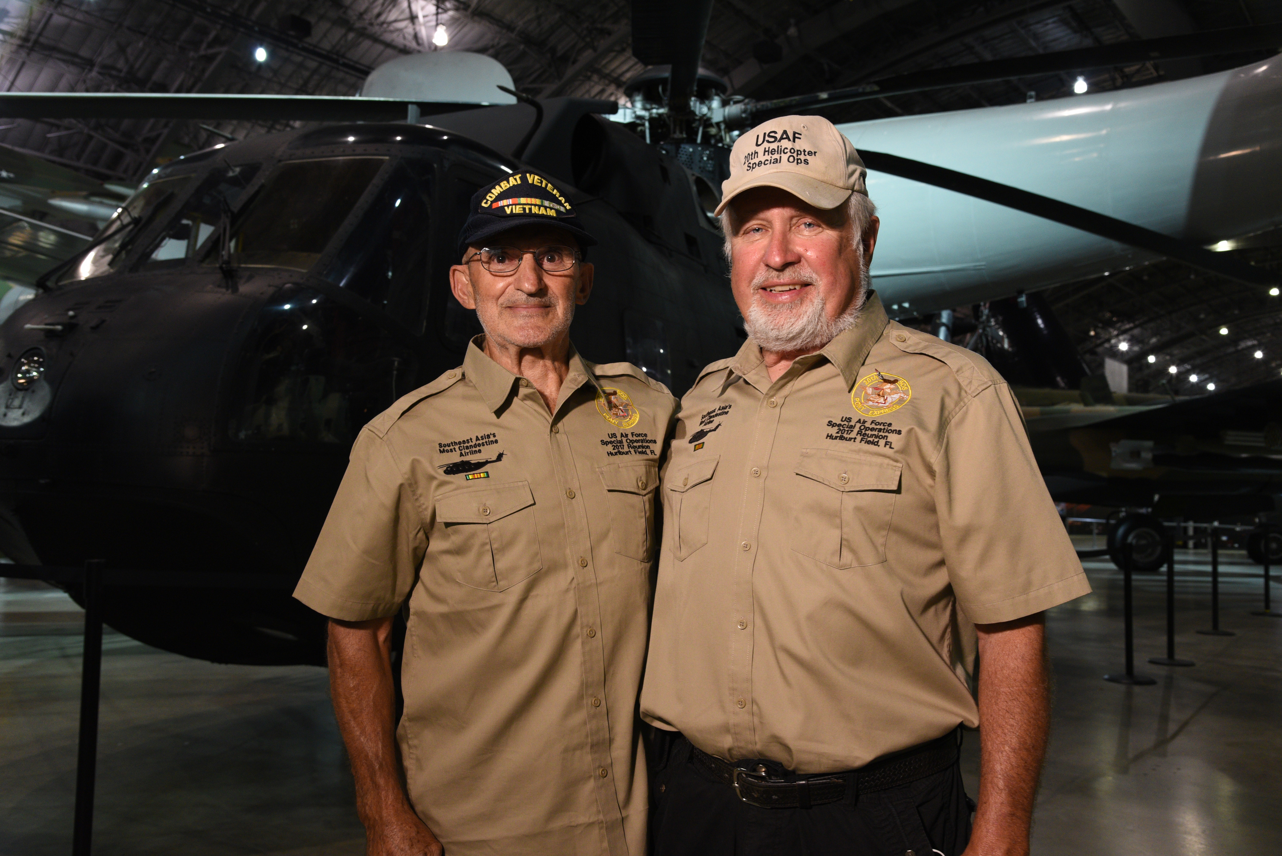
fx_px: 1140
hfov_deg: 58.7
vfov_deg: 41.1
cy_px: 428
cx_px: 641
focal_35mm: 32
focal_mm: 32
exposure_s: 1/20
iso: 1600
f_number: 7.1
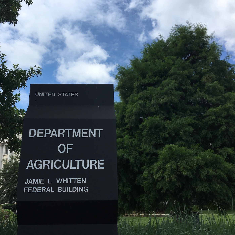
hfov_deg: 47.1
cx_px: 102
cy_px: 118
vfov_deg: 47.2
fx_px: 269
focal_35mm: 35
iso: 25
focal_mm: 4.15
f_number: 2.2
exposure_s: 1/1748
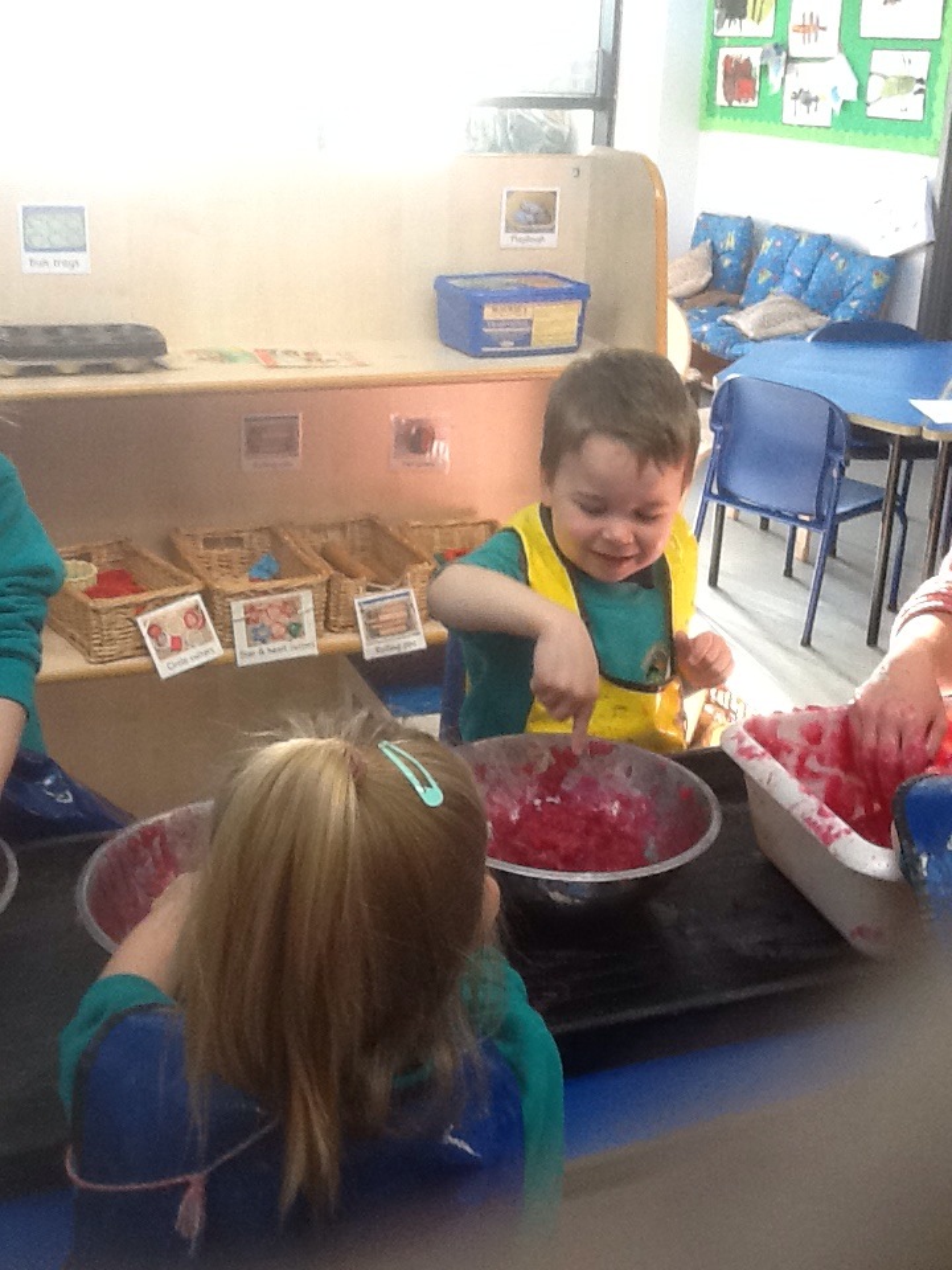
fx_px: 1613
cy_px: 635
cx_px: 476
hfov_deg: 32.9
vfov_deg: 42.9
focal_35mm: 44
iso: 100
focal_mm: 2.03
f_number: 2.4
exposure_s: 1/30
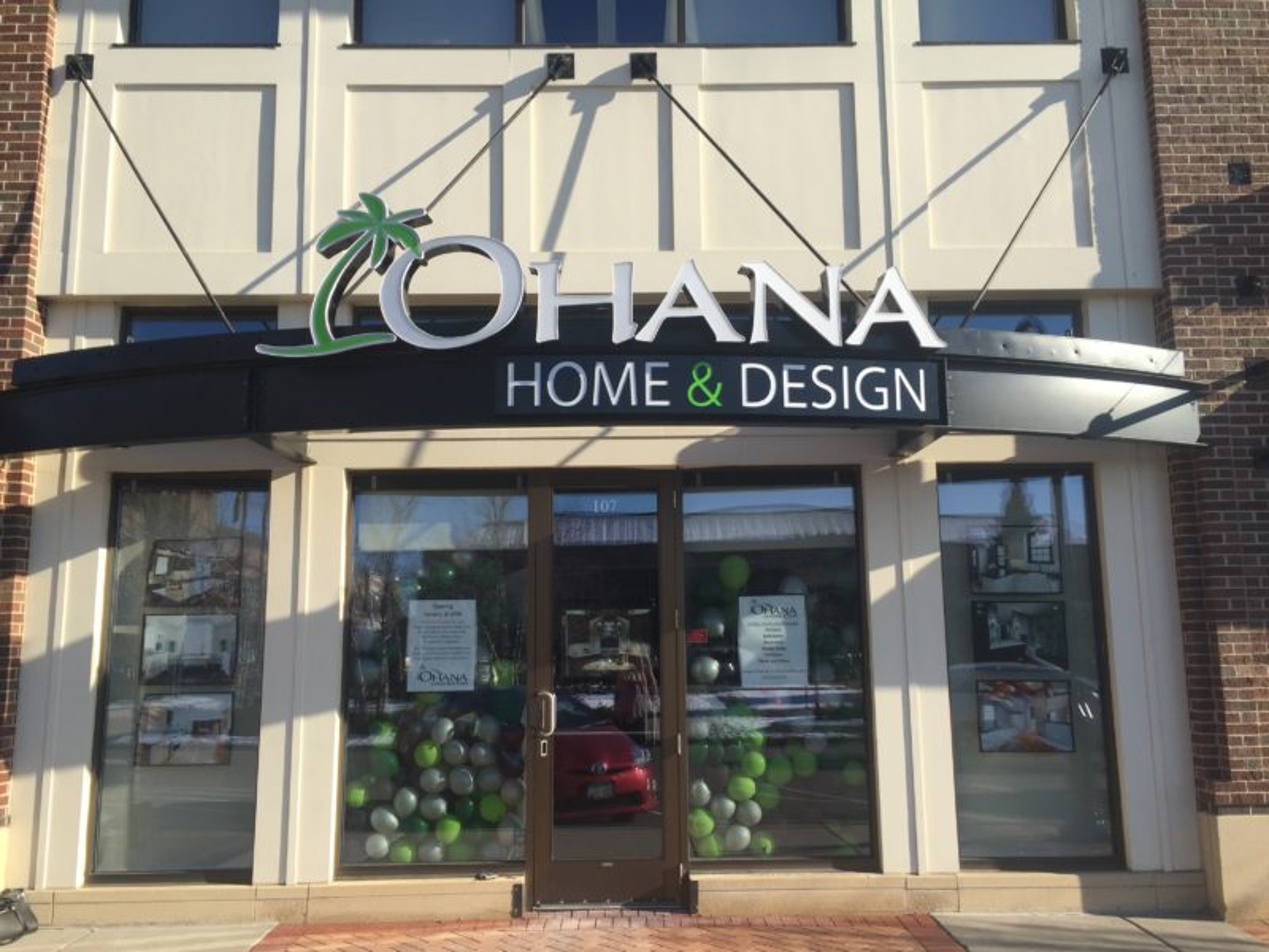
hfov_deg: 61.7
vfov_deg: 48.2
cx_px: 634
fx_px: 1063
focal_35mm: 29
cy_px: 476
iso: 32
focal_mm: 4.15
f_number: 2.2
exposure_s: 1/1276
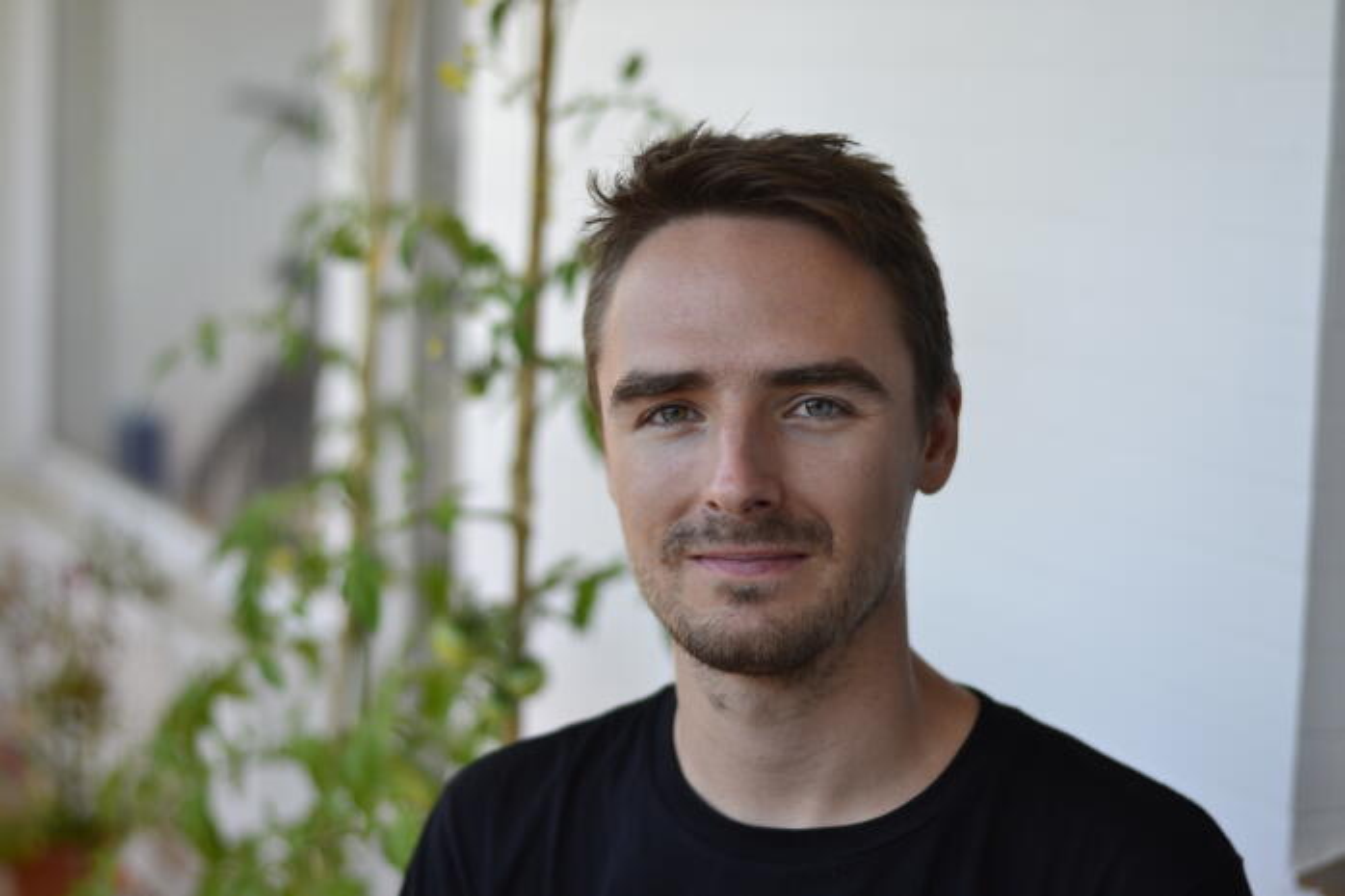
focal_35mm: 75
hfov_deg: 27.0
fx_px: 2801
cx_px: 672
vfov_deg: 18.2
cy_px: 448
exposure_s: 1/800
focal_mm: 50
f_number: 2
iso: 100
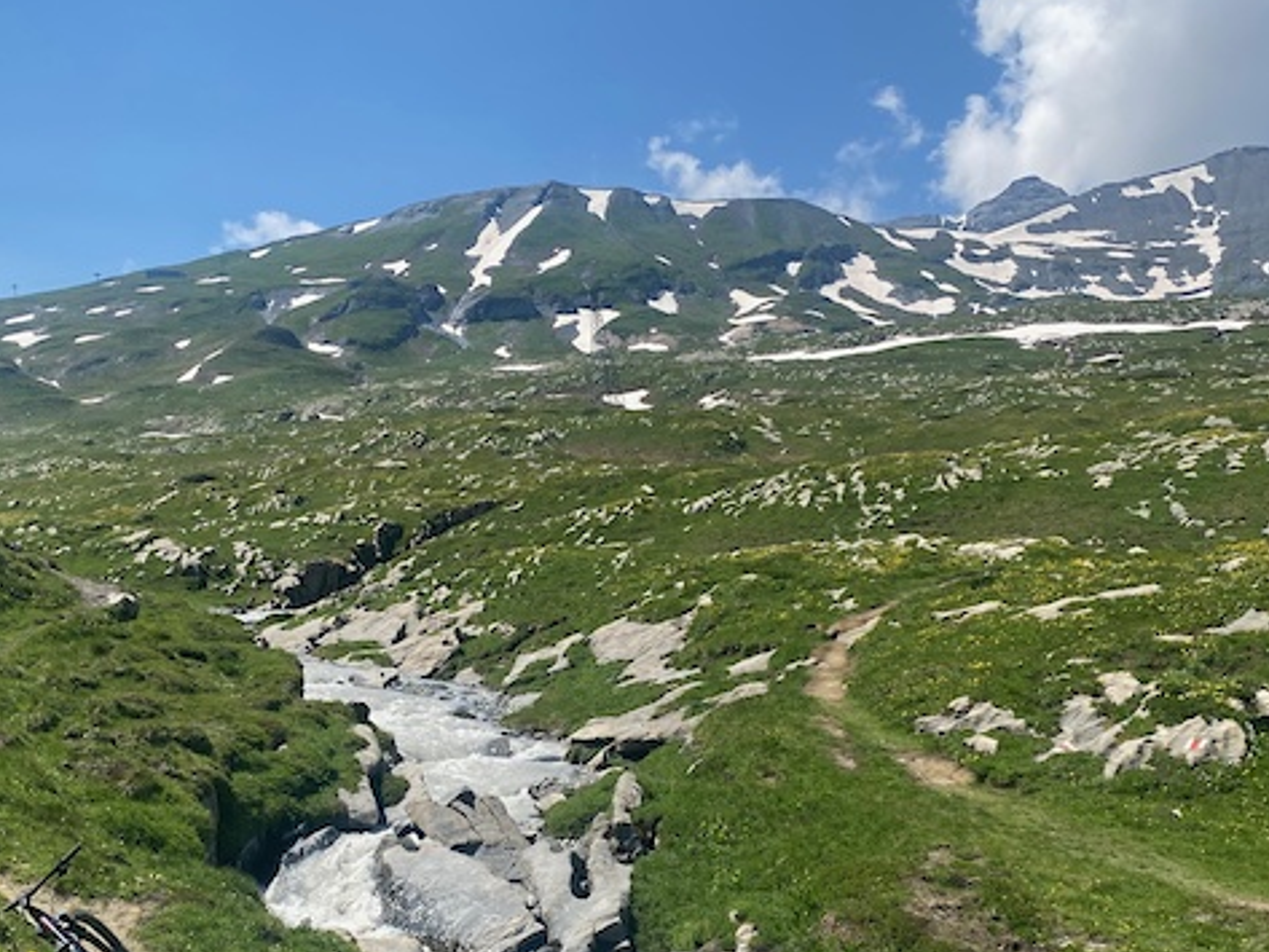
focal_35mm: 44
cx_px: 553
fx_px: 1613
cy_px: 684
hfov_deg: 42.8
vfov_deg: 32.4
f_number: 1.8
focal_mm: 4.25
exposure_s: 1/3300
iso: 32
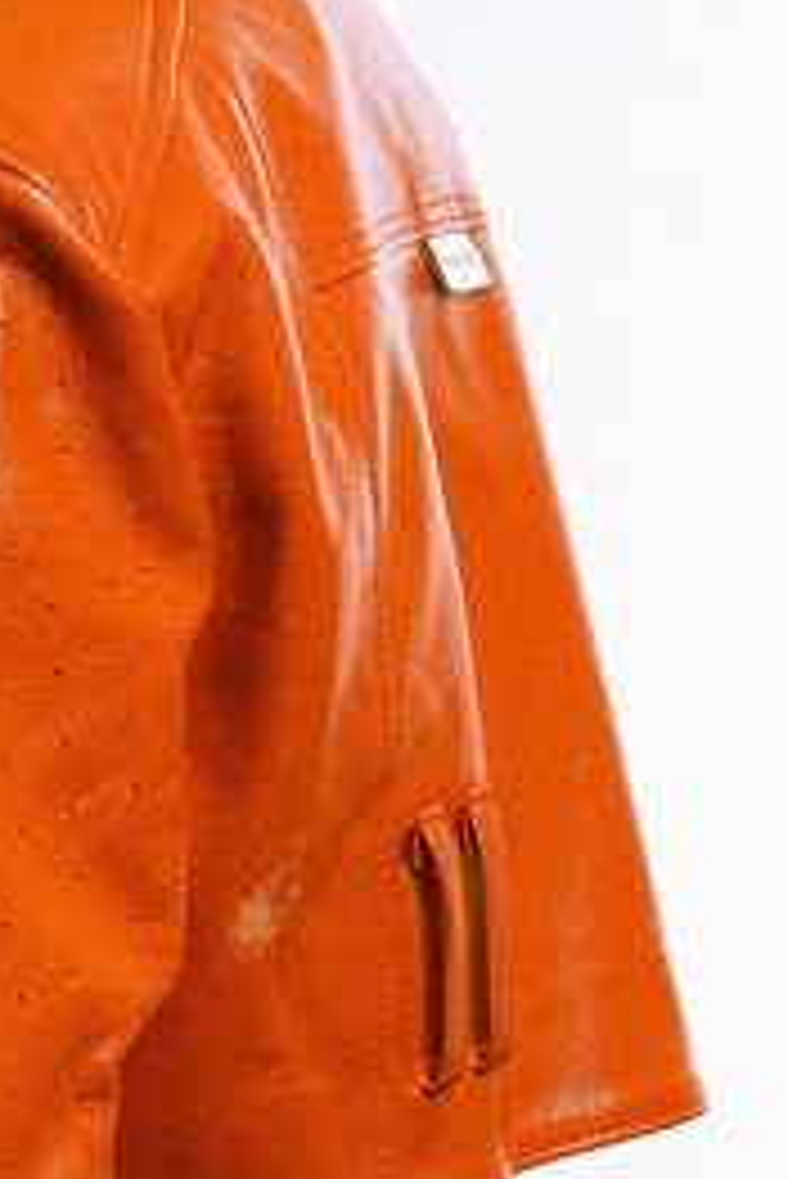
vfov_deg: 10.4
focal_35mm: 191
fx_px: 6262
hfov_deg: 7.1
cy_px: -567
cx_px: -173
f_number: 8
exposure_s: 1/100
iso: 100
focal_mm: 50
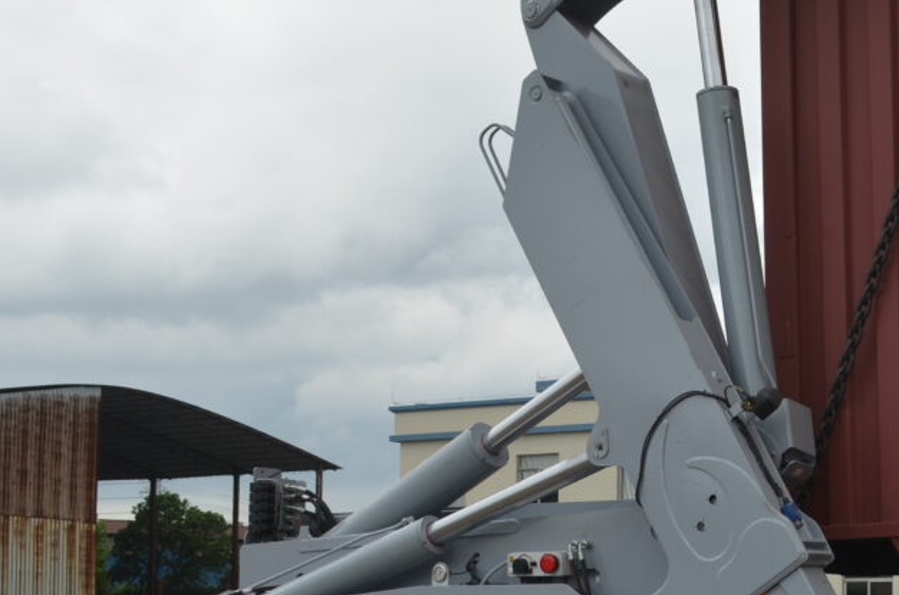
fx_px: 2018
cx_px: 941
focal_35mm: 81
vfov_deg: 16.7
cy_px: 430
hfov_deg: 23.8
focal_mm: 22
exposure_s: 1/500
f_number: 5.6
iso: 125
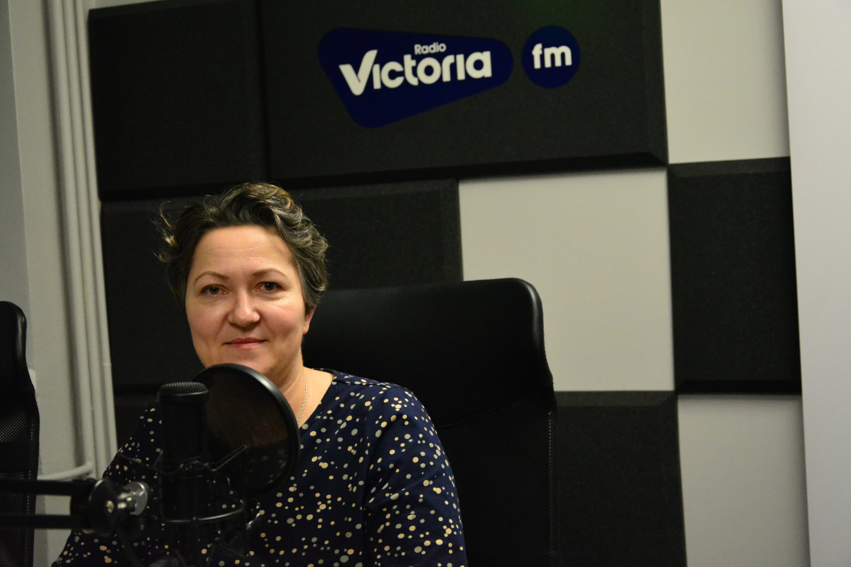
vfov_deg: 21.6
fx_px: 1489
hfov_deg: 31.9
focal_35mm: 63
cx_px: 426
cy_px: 284
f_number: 4.8
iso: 5000
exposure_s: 1/90
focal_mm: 42
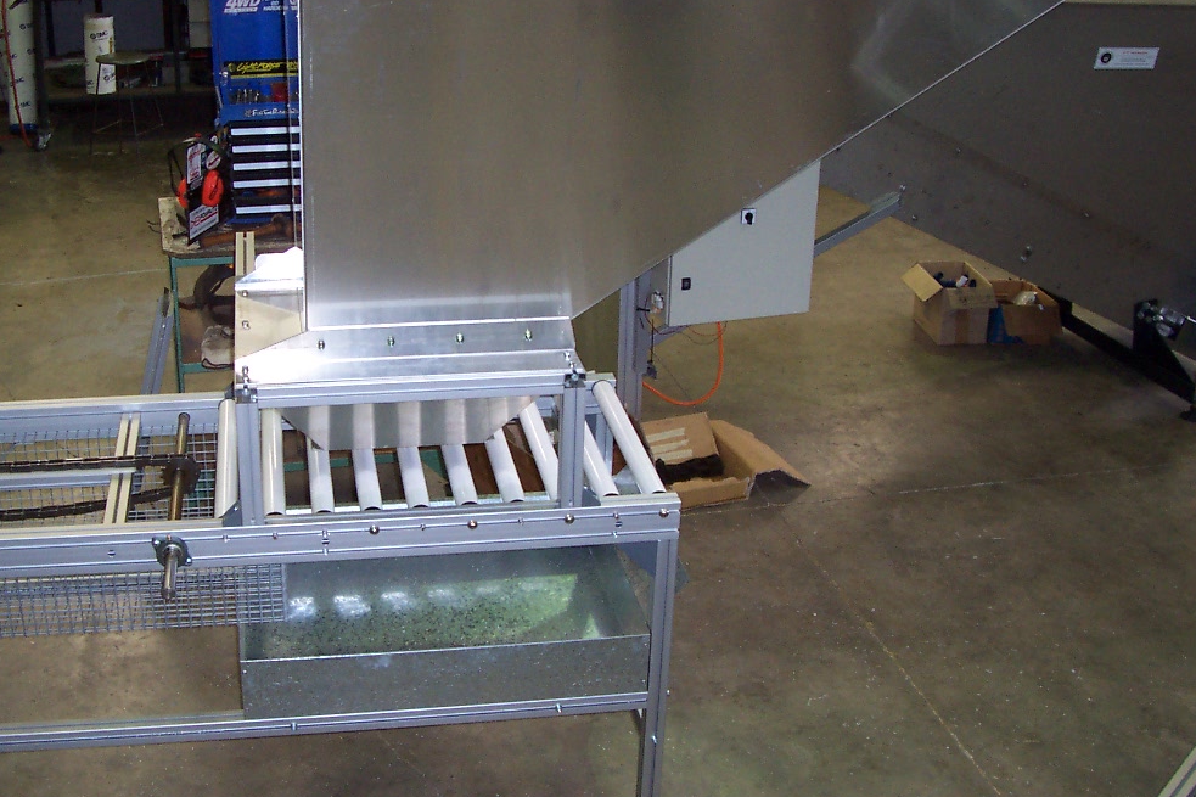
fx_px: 1561
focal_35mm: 47
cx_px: 496
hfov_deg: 41.8
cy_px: 358
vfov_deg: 28.6
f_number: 2.8
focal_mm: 5.6
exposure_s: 1/60
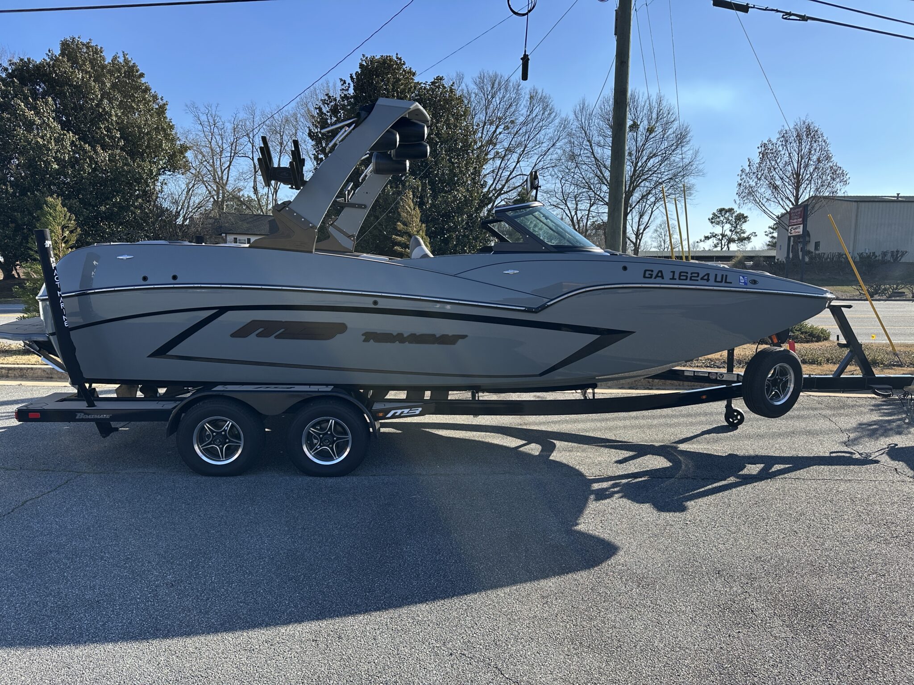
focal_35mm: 24
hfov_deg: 71.6
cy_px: 342
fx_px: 634
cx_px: 457
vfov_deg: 56.8
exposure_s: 1/2203
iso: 80
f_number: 1.78
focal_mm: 6.86
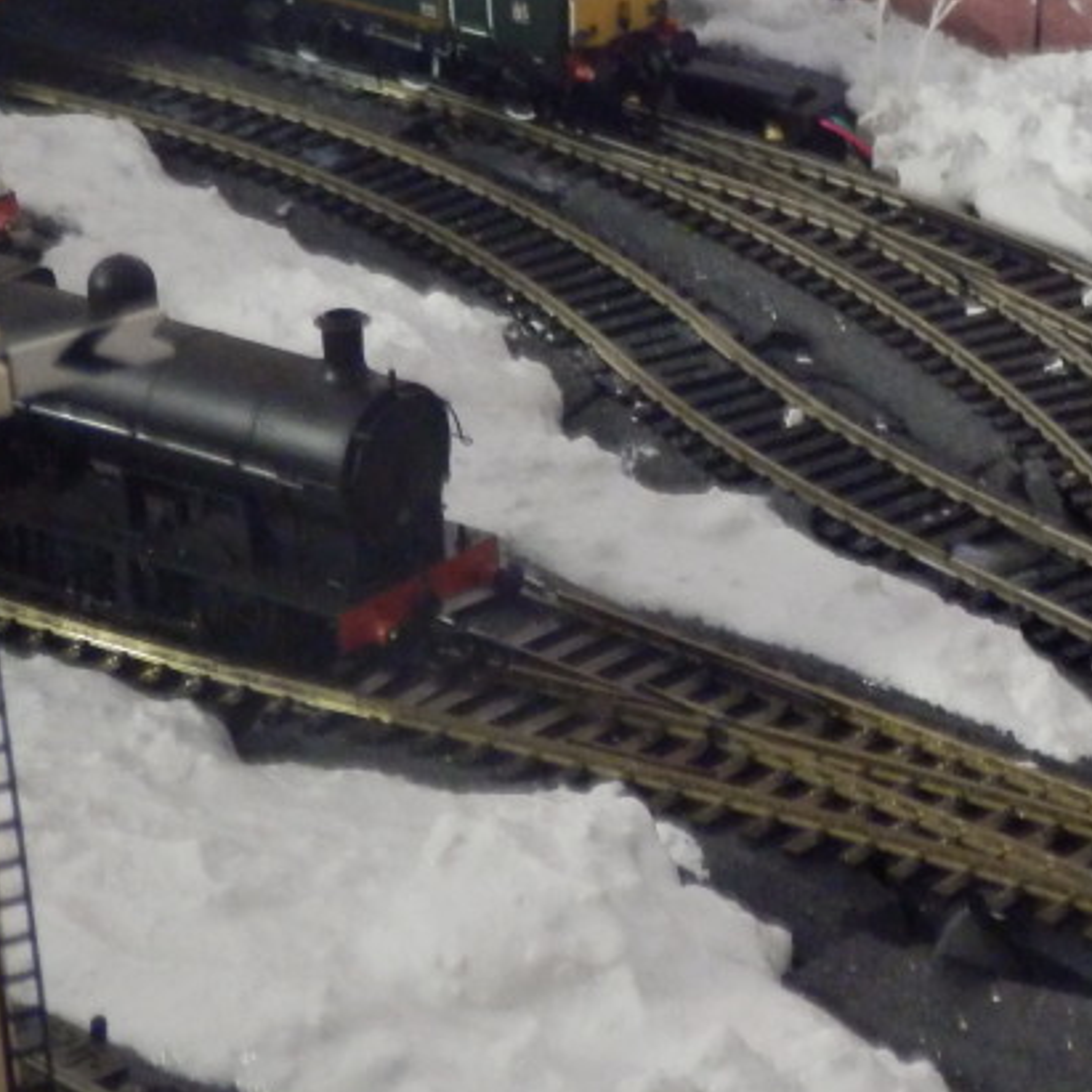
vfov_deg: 14.6
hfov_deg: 14.6
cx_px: 856
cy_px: 380
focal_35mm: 119
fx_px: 4247
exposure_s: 1/10
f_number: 4.1
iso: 1000
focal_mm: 9.8
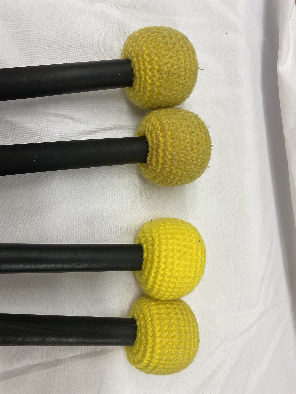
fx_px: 296
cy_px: 197
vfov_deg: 67.3
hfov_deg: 53.1
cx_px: 148
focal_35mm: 26
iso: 64
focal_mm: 4.25
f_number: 1.8
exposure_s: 1/120
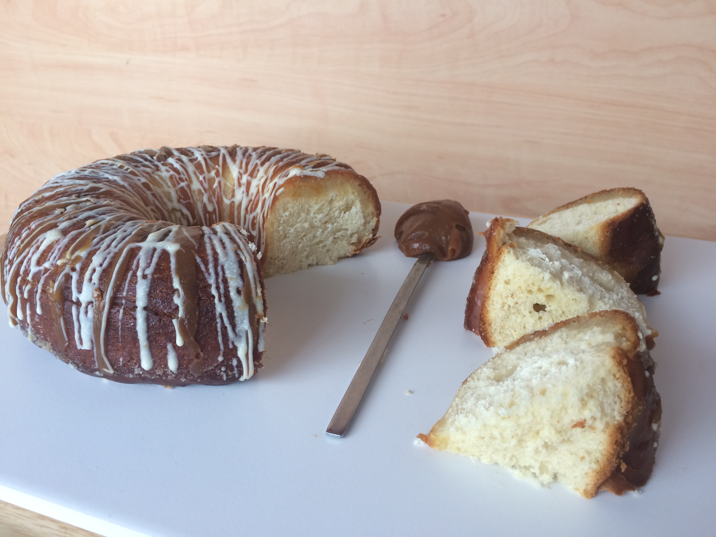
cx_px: 358
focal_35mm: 29
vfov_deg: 48.2
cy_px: 268
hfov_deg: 61.7
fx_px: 600
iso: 40
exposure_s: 1/33
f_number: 2.2
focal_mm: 4.15
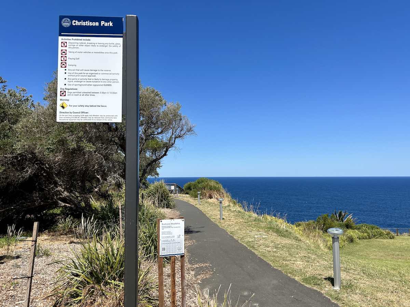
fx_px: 308
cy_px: 154
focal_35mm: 26
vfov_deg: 53.1
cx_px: 205
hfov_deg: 67.3
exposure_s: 1/5587
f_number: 1.5
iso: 50
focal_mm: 5.7
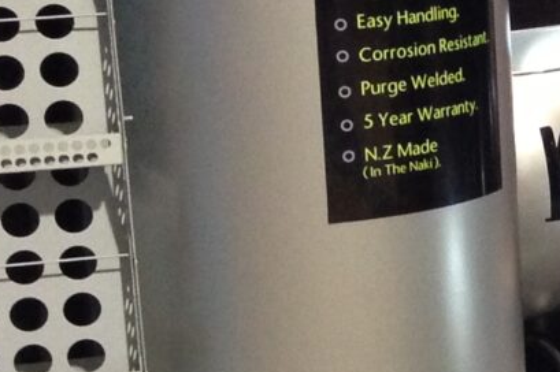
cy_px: 174
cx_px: 1230
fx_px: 2673
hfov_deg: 10.6
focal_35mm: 172
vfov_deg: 8.0
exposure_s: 1/20
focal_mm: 4.13
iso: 250
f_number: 2.4
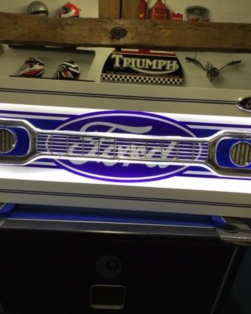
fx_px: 380
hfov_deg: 36.5
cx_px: 130
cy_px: 158
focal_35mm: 41
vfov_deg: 44.8
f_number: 2.4
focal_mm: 3.3
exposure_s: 1/33
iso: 80
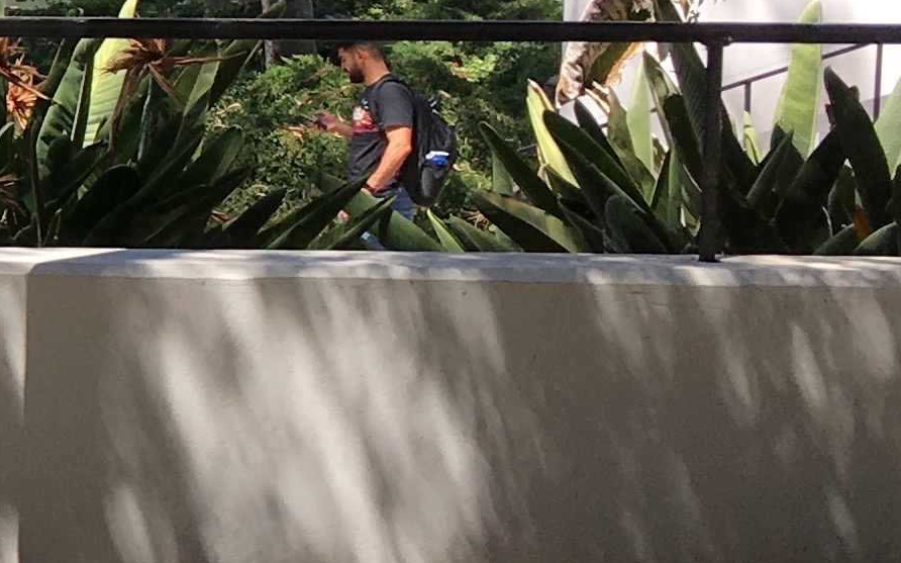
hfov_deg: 13.1
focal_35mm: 139
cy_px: 123
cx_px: -877
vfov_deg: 9.4
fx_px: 3412
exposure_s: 1/712
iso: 25
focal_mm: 4.15
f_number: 2.2
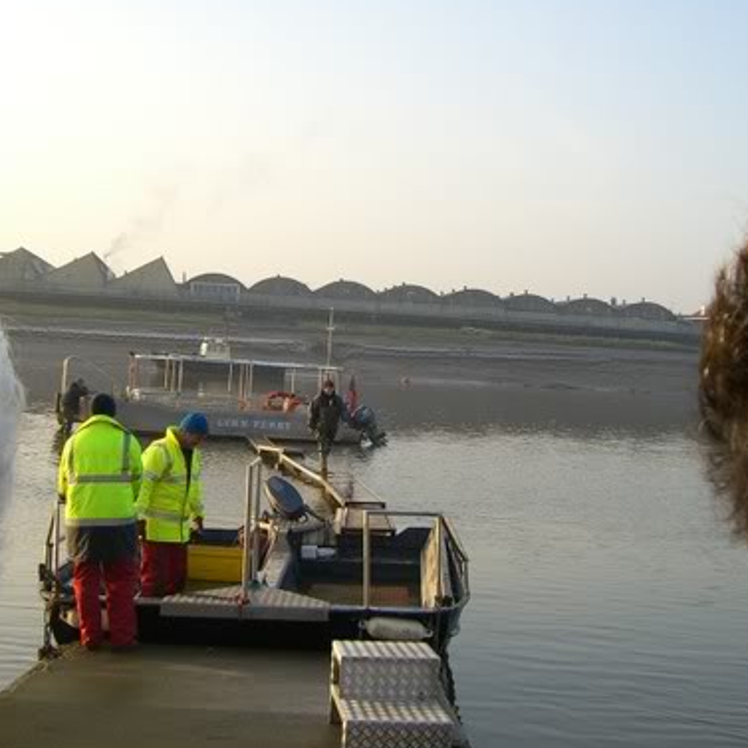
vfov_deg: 30.0
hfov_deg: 30.0
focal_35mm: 57
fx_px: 1393
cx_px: 333
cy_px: 359
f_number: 4.3
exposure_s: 1/200
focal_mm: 6.2
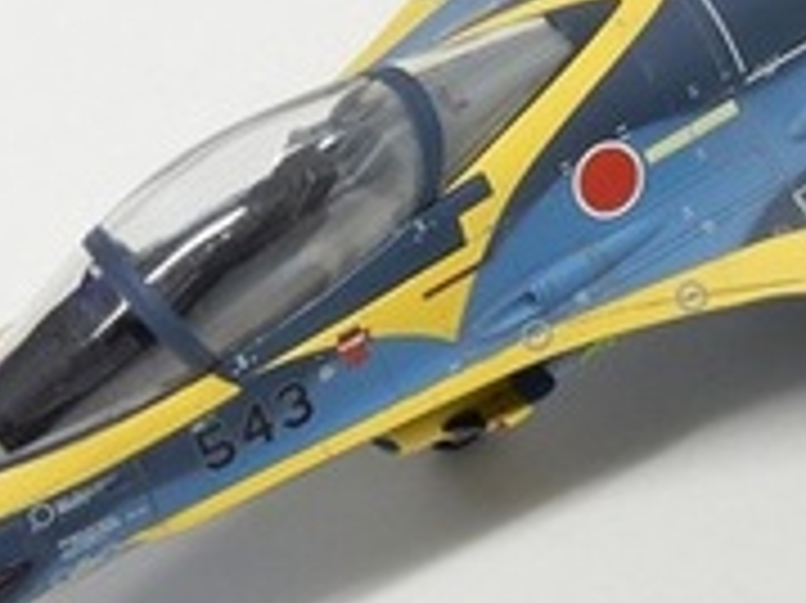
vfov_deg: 9.6
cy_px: 27
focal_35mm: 154
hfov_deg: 12.7
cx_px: 770
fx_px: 3583
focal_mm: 7.6
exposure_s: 1/60
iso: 125
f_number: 4.2
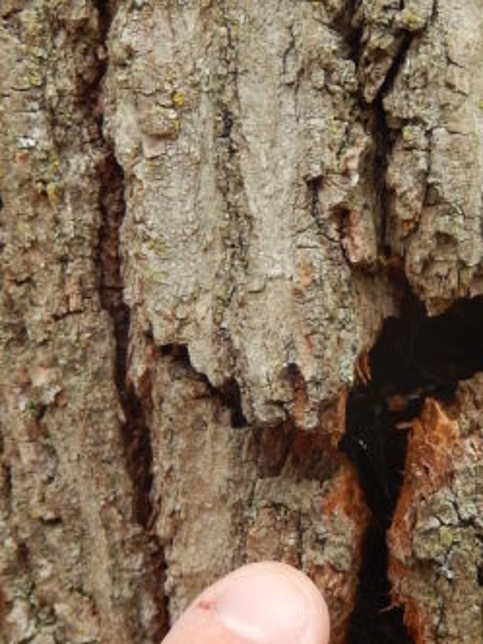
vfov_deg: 25.3
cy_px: 349
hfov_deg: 18.9
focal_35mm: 77
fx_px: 1433
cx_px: 419
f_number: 3.4
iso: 180
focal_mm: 4.5
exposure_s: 1/250
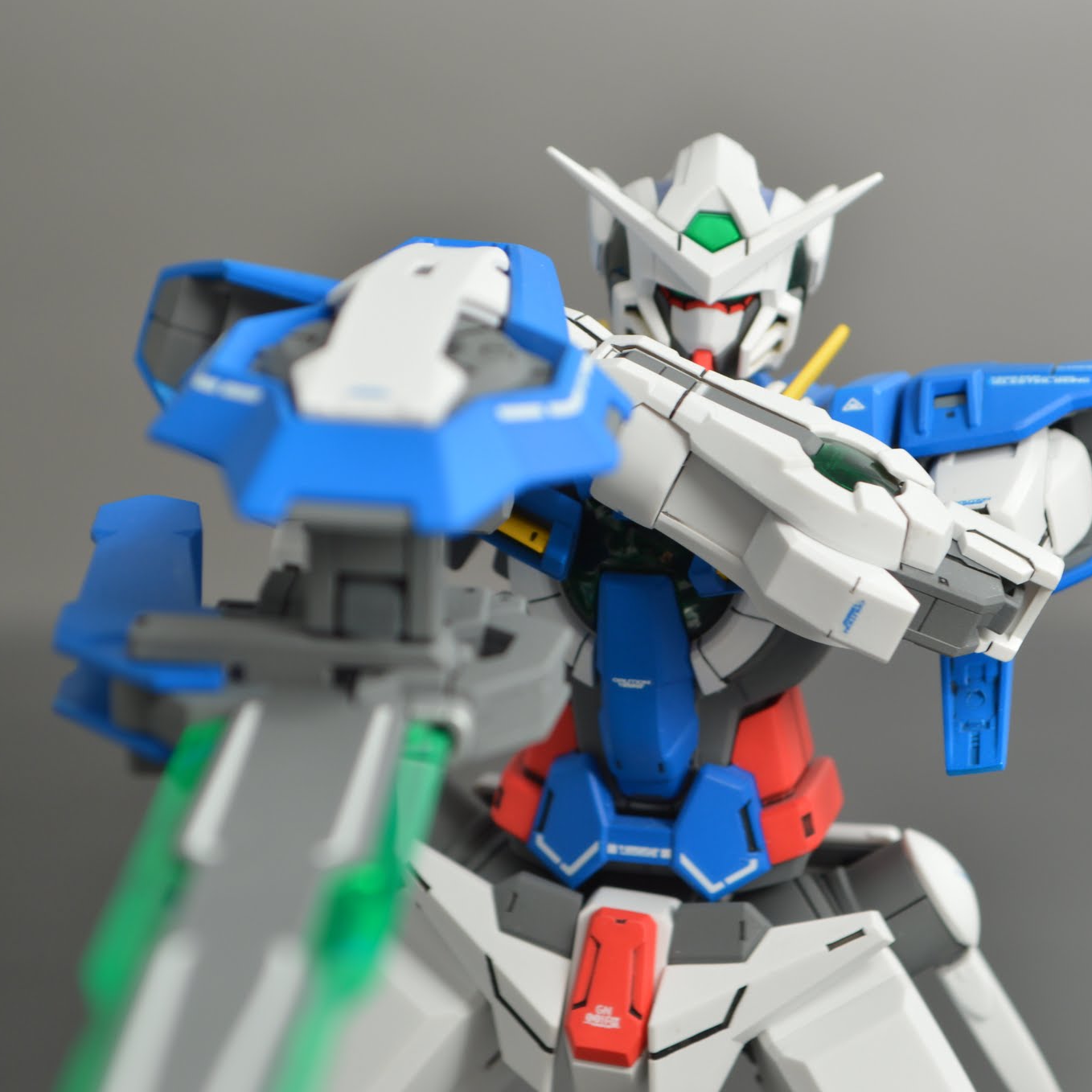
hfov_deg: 16.5
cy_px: 546
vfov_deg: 16.5
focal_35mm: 106
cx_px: 649
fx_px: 3770
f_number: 7.1
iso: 200
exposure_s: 1/6
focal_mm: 55
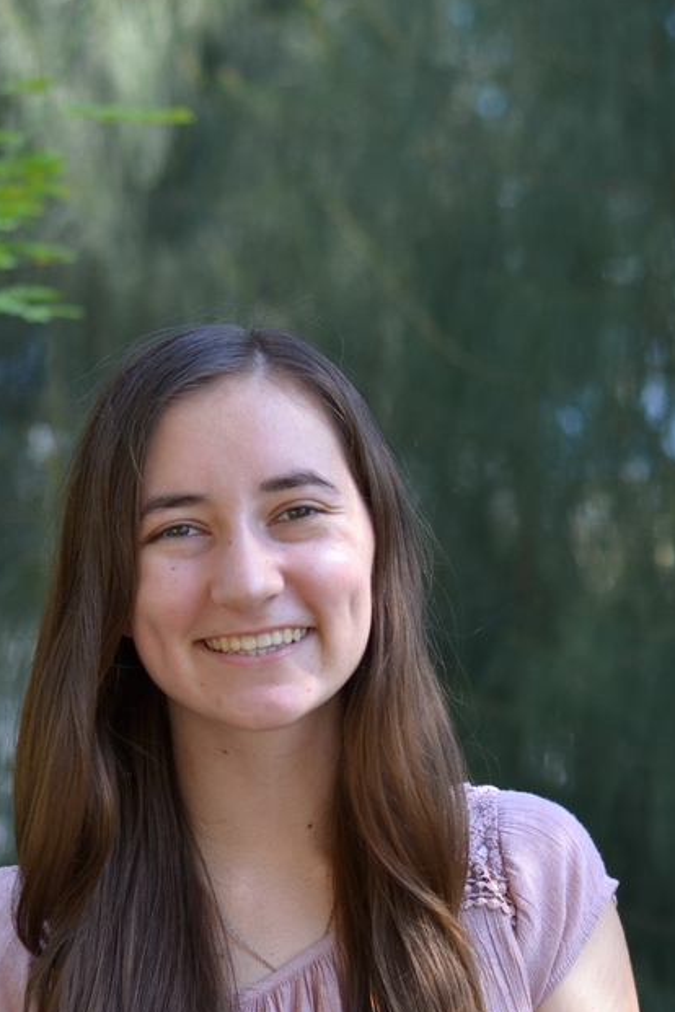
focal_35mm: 145
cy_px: 968
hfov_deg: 9.5
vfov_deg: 14.0
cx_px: 357
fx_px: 4078
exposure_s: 1/125
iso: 100
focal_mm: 50
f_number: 2.8
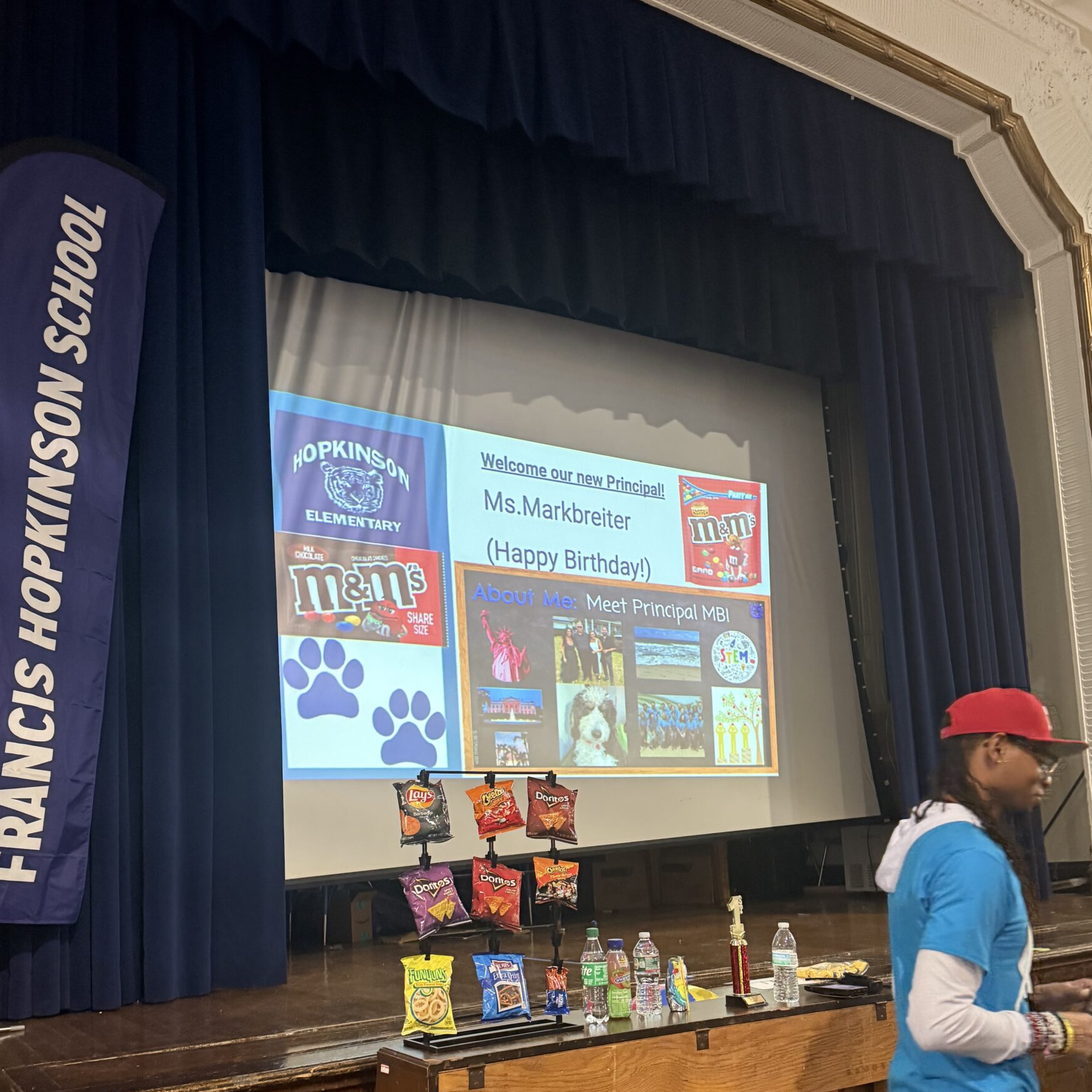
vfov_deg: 51.8
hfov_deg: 52.5
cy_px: 707
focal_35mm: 31
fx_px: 1106
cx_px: 550
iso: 800
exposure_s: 1/60
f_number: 1.78
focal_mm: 6.76
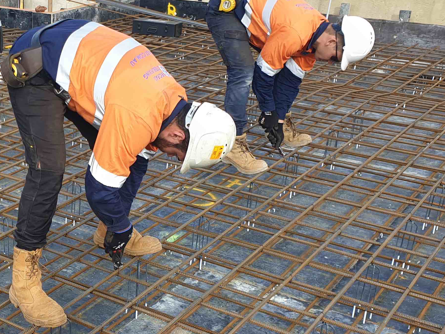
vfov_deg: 25.1
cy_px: 229
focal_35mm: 58
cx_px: 5
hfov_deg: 30.9
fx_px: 746
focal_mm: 4.3
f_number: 2.4
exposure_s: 1/422
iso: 50
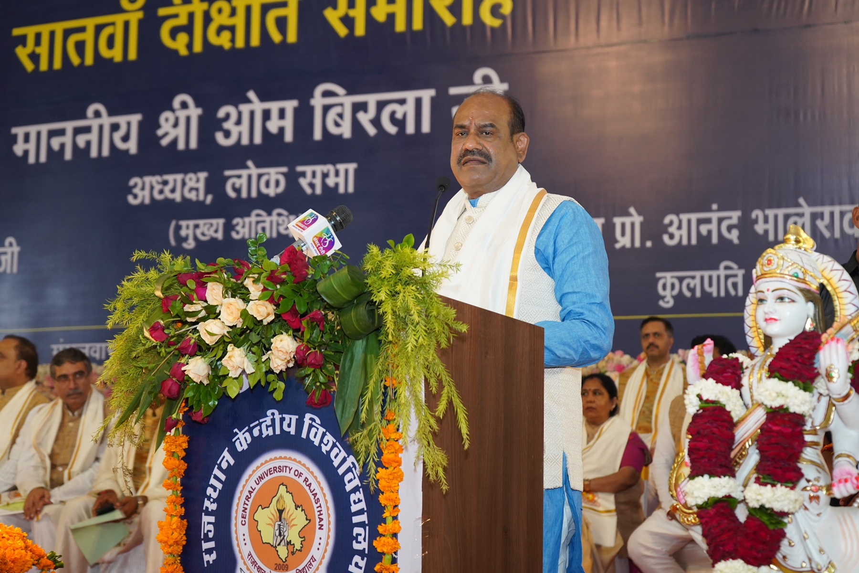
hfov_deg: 29.2
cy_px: 286
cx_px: 430
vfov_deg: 19.7
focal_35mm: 69
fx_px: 1646
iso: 1600
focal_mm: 69
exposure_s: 1/125
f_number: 5.6
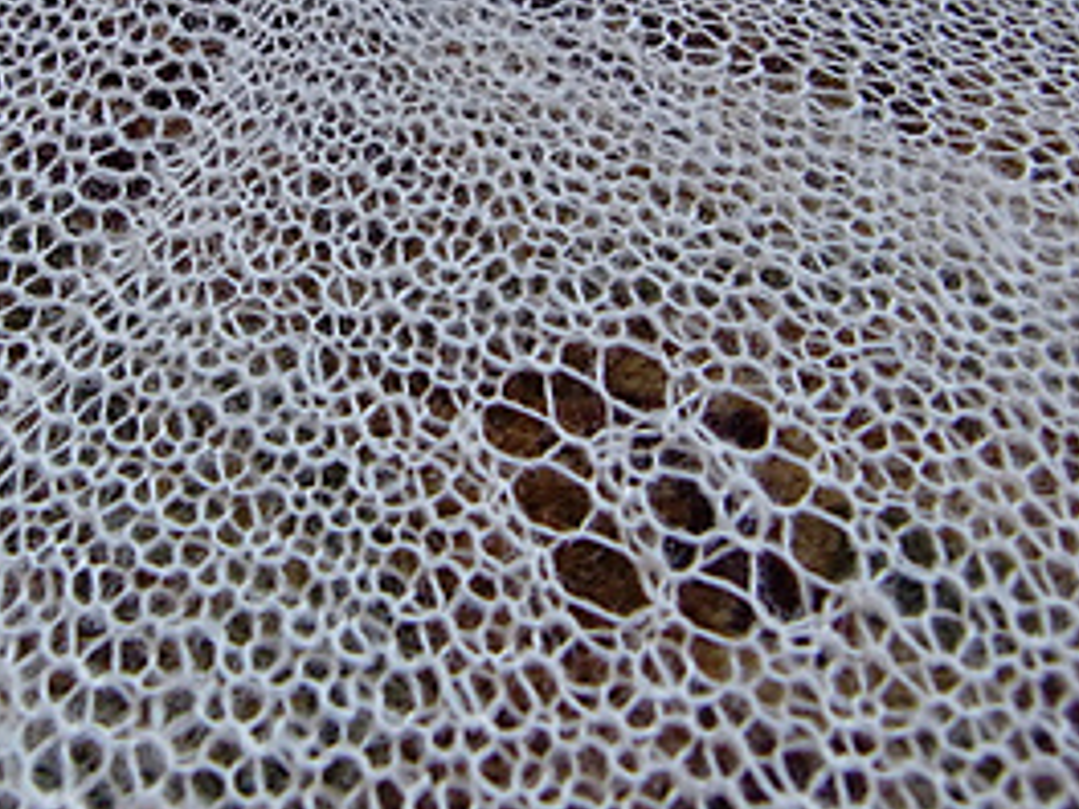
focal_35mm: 53
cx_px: 274
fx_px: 1652
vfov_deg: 26.6
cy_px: 76
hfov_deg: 35.4
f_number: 2.6
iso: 160
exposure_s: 1/60
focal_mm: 4.9
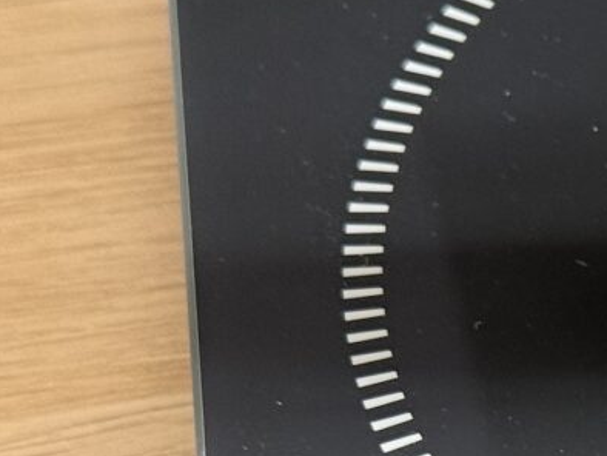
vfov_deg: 7.8
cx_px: 1105
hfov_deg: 10.0
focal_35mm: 187
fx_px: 3281
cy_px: 672
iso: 200
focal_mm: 6.76
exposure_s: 1/33
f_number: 1.78
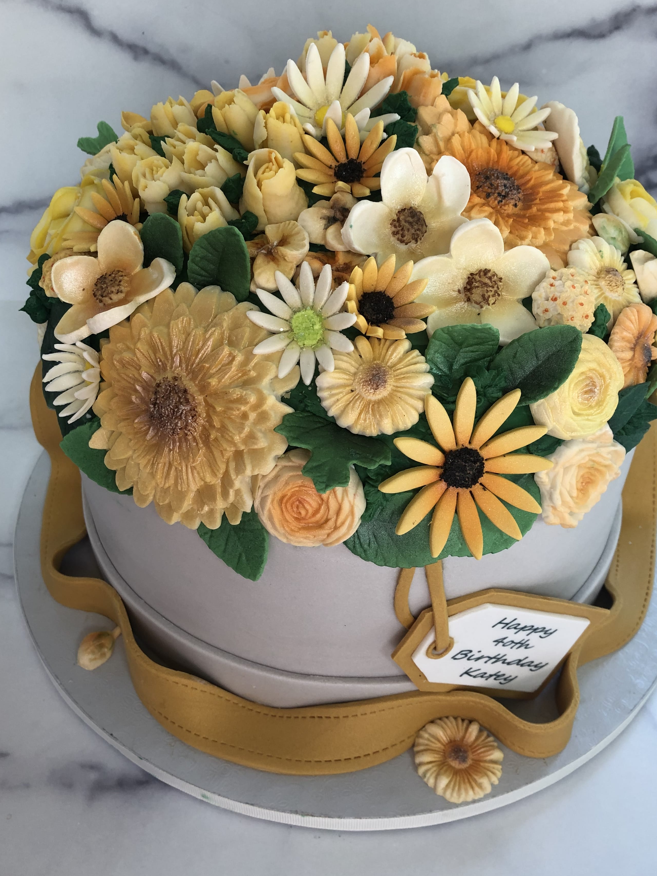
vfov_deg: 55.3
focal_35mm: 33
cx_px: 338
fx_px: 835
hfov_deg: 42.9
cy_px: 426
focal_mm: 3.99
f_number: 1.8
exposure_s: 1/40
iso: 25
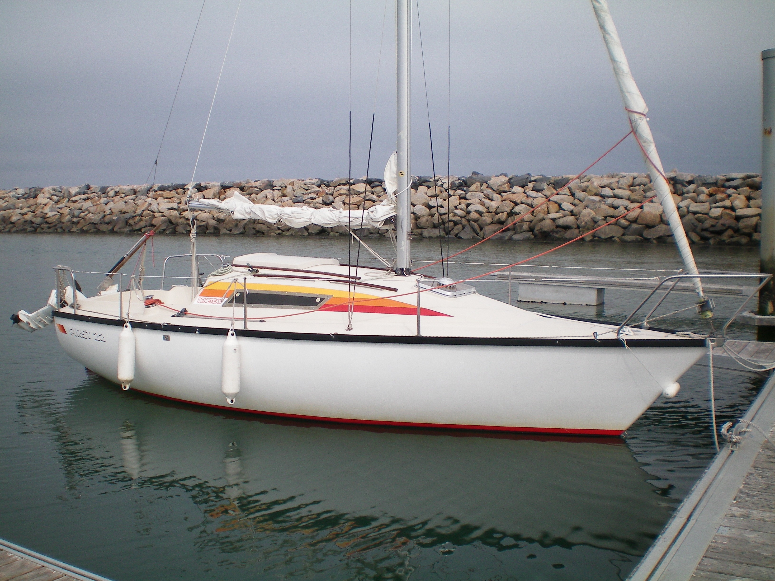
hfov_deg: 49.0
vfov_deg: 37.7
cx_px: 388
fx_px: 851
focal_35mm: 38
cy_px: 290
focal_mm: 6.3
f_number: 4.6
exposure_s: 1/800
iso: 64
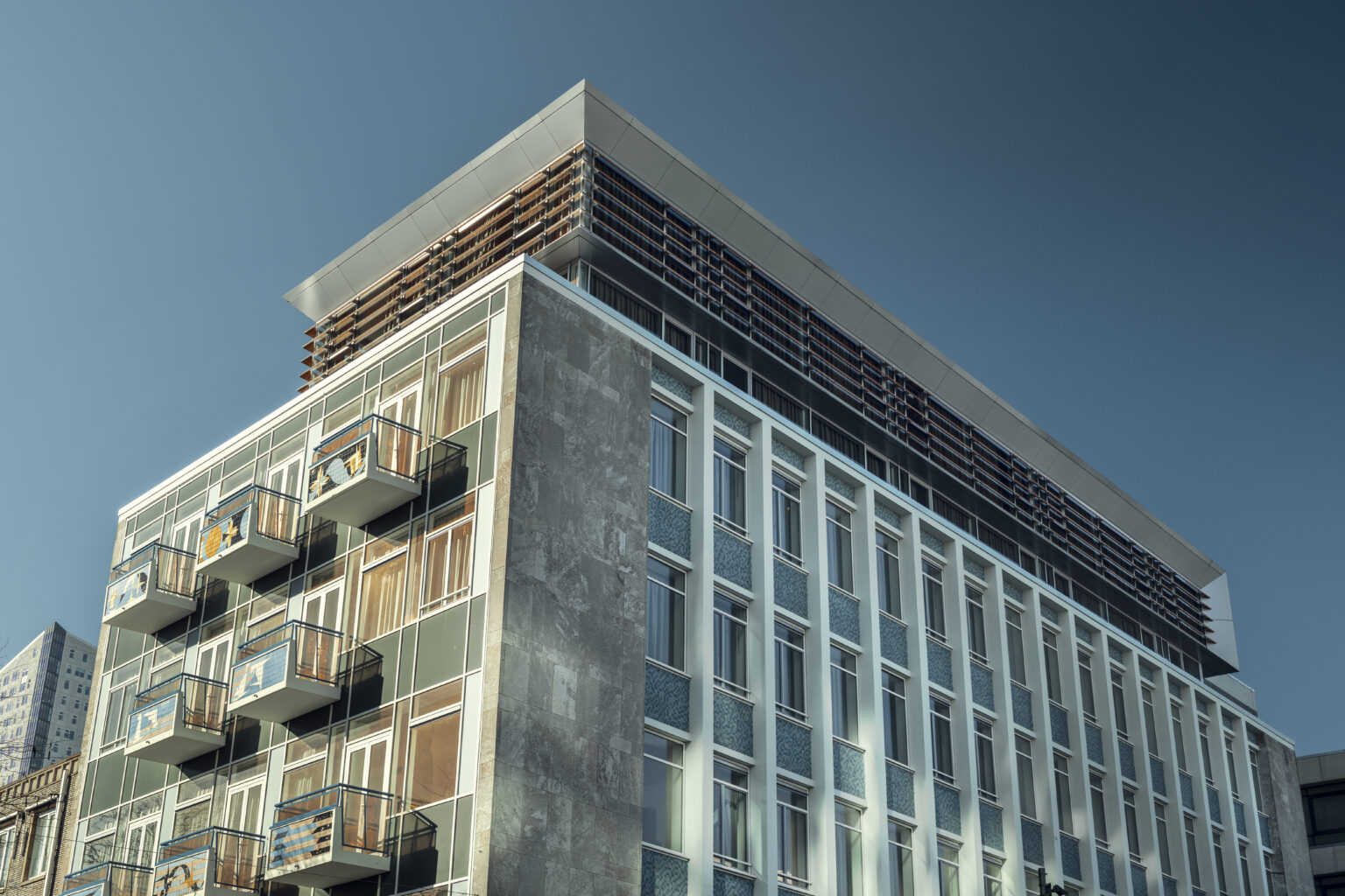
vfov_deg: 30.5
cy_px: 448
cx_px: 672
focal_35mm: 44
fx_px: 1644
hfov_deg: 44.5
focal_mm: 44
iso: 100
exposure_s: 1/160
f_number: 6.3
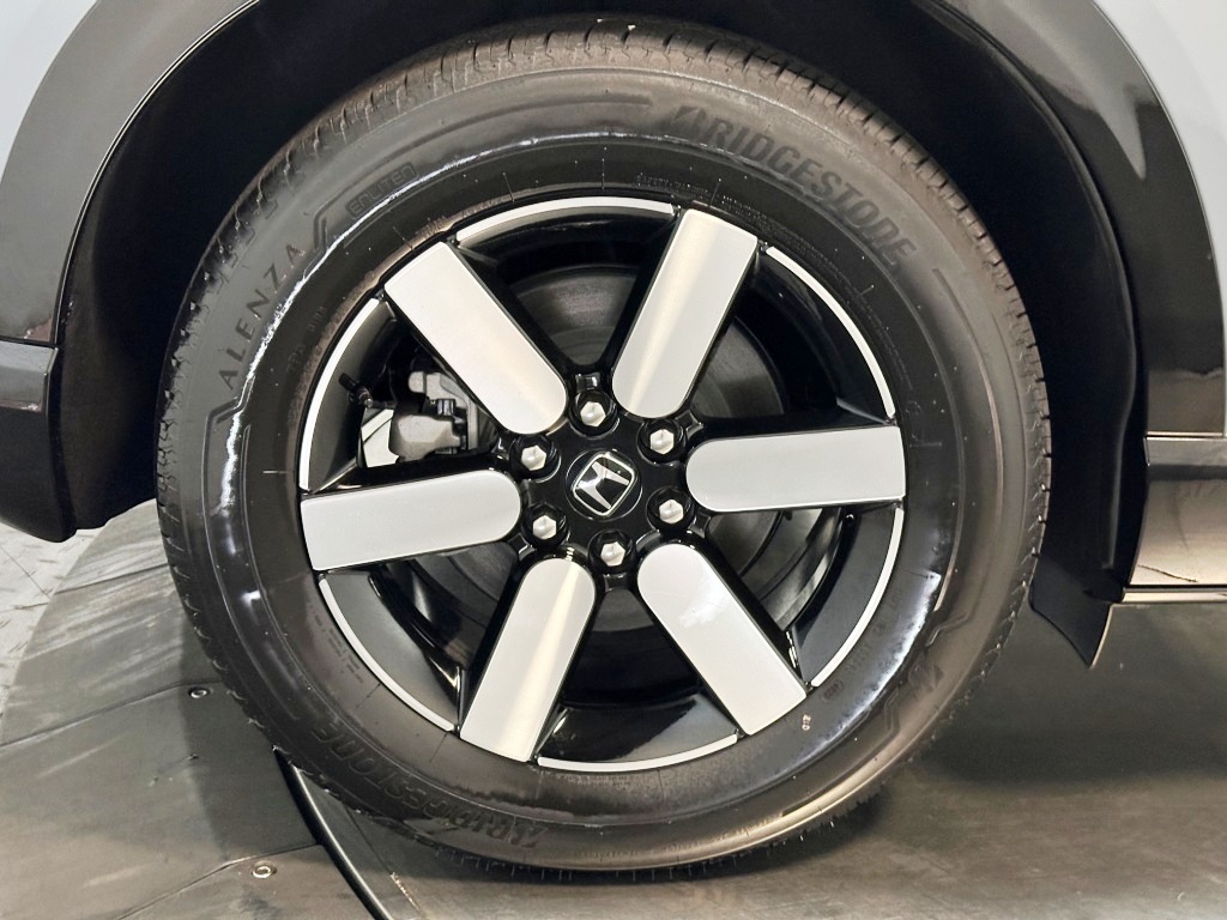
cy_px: 460
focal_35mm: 48
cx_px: 614
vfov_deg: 30.3
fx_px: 1701
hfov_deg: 39.7
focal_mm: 6.86
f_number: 1.78
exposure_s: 1/30
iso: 500
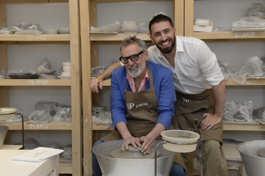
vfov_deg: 30.4
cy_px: 88
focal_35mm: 44
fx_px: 324
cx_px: 132
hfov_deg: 44.5
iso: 800
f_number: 5.6
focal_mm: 44
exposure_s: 1/50
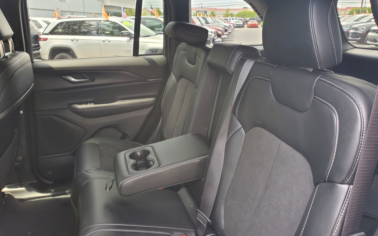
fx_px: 288
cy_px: 101
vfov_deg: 44.4
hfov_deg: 66.5
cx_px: 189
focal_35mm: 28
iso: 100
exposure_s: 1/120
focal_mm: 4.3
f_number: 2.4
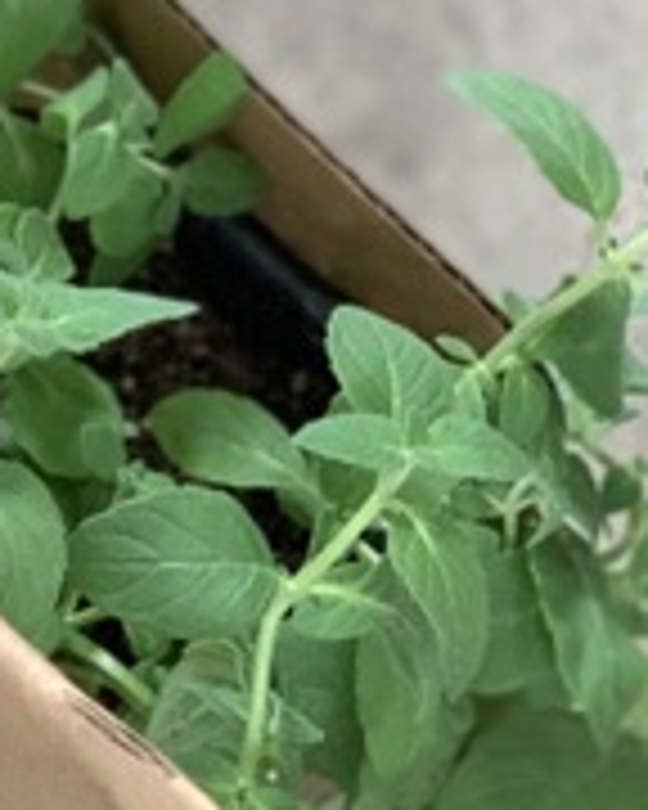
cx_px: -567
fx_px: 6904
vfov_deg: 6.7
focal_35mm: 288
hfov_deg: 5.3
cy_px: 648
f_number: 2.4
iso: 160
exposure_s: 1/60
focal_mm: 6
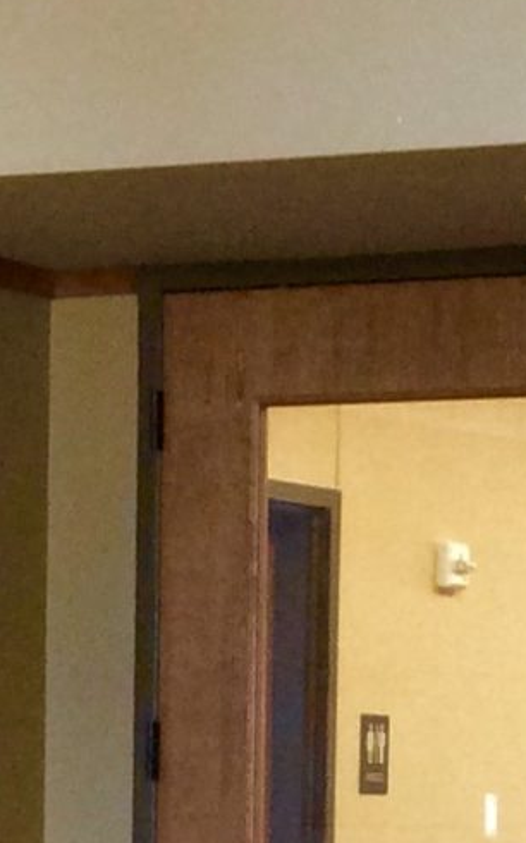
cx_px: 376
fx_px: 4062
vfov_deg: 11.6
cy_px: 1049
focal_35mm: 177
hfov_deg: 7.4
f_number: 2.4
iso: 125
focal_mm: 3.3
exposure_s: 1/24
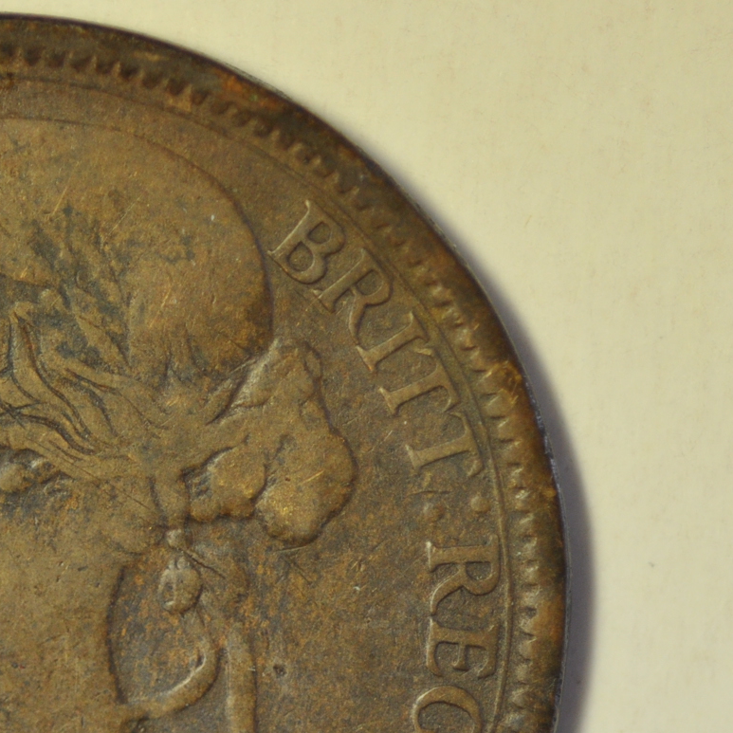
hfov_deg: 8.2
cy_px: 599
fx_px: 5079
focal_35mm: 212
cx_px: 9
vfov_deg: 8.2
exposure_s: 1/250
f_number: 4
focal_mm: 60
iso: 640
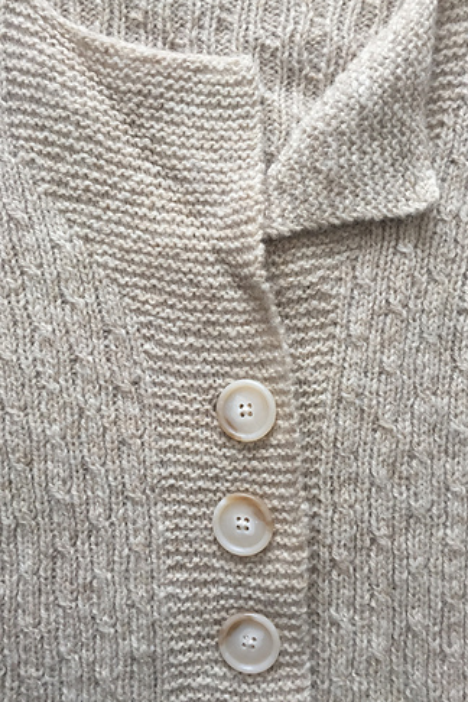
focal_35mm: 31
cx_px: 225
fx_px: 604
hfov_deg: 42.3
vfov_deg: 60.3
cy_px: 342
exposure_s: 1/30
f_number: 2.2
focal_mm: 4.15
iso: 64
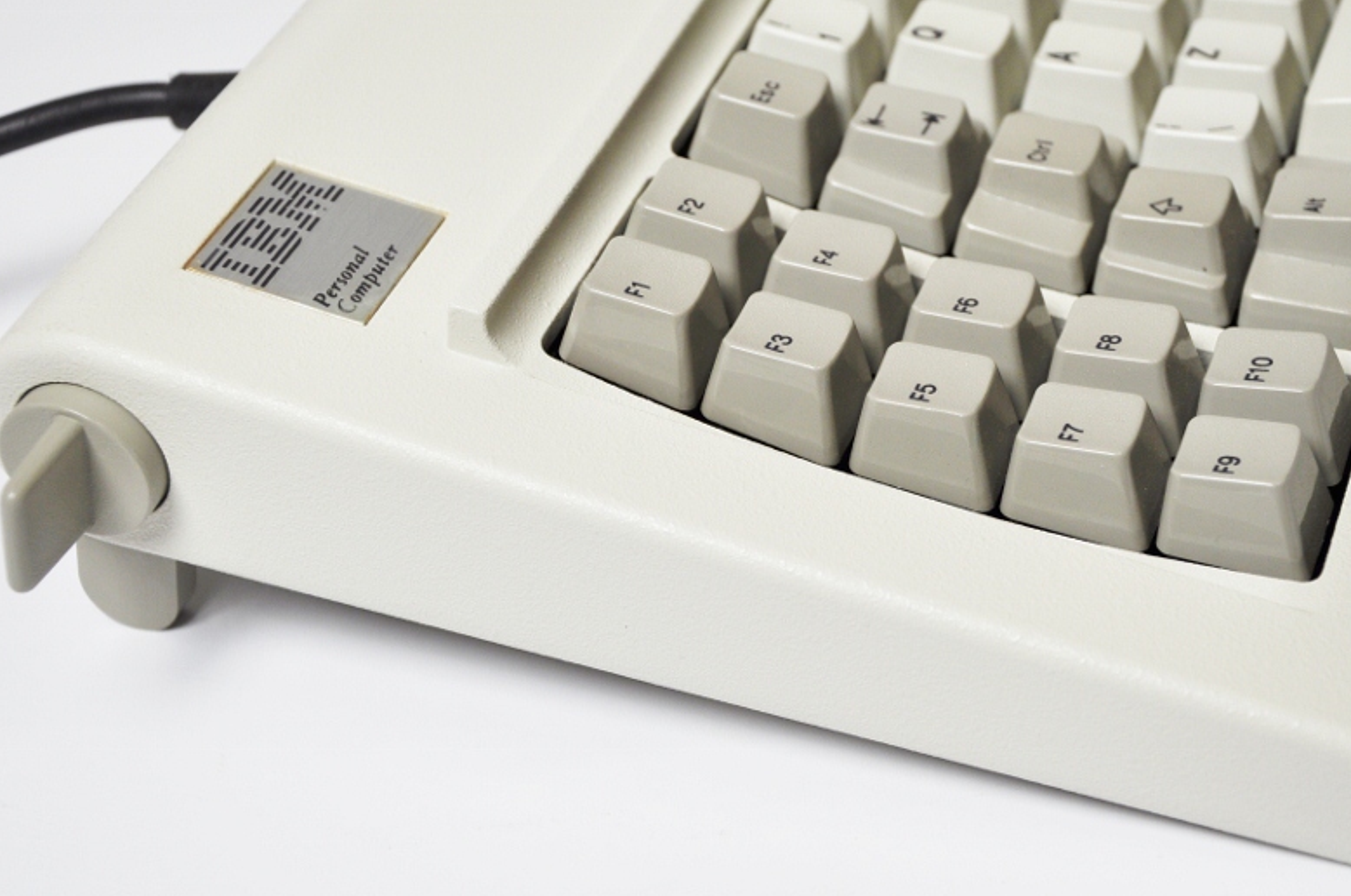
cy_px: 417
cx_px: 785
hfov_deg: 25.7
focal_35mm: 79
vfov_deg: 17.2
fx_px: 2960
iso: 200
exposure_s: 1/125
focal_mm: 40
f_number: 5.6
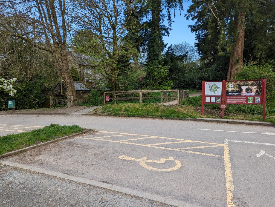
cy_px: 104
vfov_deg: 56.9
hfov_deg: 71.5
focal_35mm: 24
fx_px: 191
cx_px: 138
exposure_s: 1/833
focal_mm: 6.81
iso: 44
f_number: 1.85
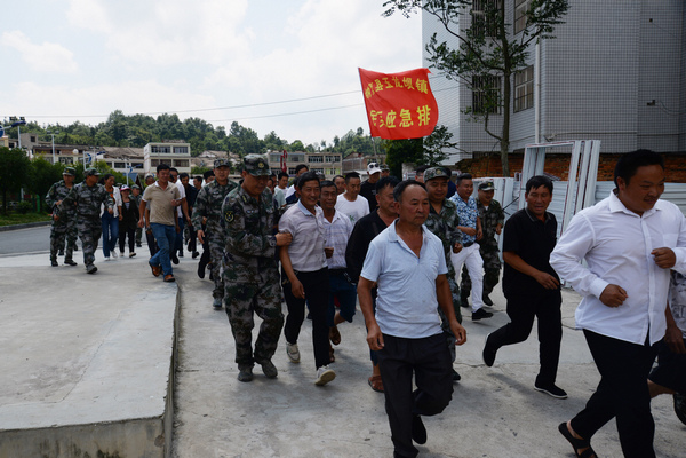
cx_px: 343
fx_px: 610
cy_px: 229
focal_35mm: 32
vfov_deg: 41.1
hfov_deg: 58.7
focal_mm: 32
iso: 100
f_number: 6.3
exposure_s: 1/640
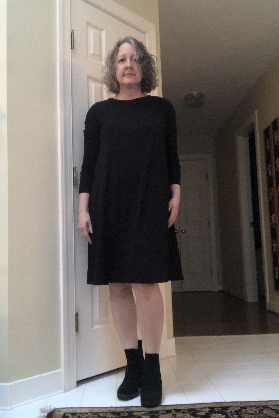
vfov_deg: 55.8
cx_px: 127
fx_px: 395
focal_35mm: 34
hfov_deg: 38.8
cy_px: 205
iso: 160
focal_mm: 2.87
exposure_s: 1/60
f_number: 2.2
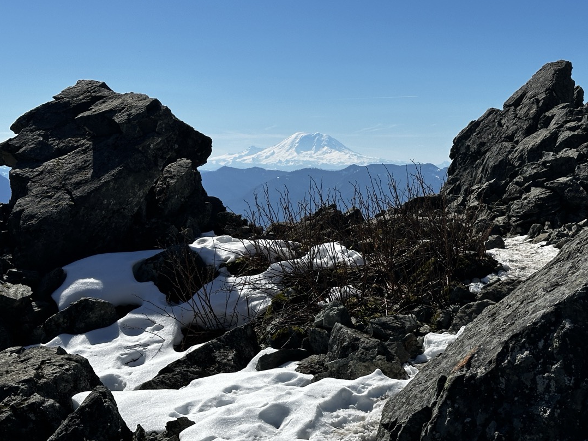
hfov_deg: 33.7
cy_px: 186
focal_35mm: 57
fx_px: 968
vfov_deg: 25.6
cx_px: 338
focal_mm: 6.86
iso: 64
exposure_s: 1/7092
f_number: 1.78
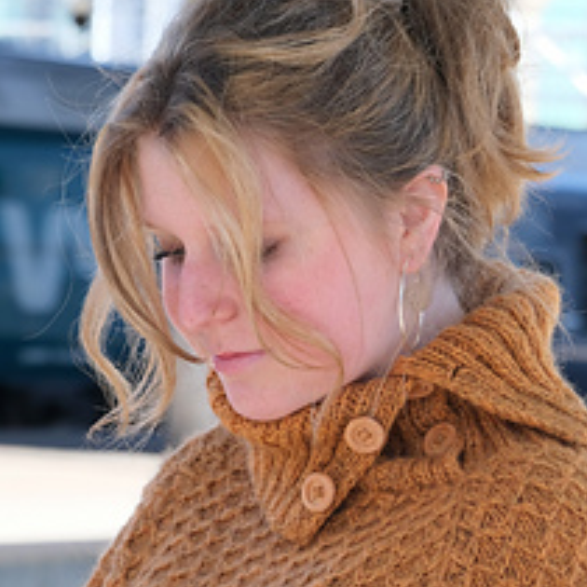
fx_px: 3453
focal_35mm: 180
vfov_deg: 9.6
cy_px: 595
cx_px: 284
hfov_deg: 9.7
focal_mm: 59.6
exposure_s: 1/85
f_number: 5.6
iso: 320
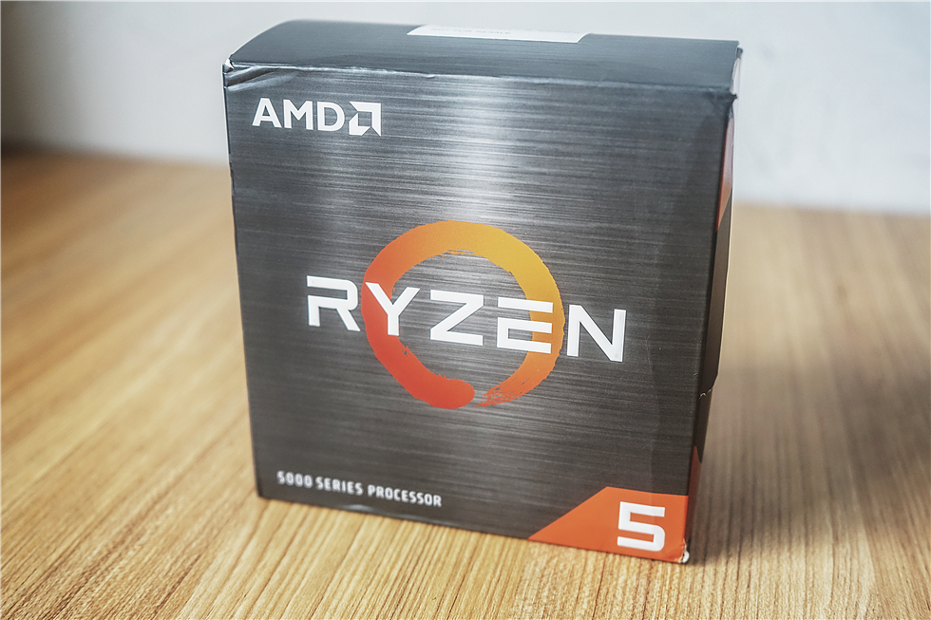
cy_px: 310
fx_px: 1008
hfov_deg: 49.6
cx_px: 466
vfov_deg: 34.2
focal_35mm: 39
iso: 400
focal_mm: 39
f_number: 4
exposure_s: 1/60
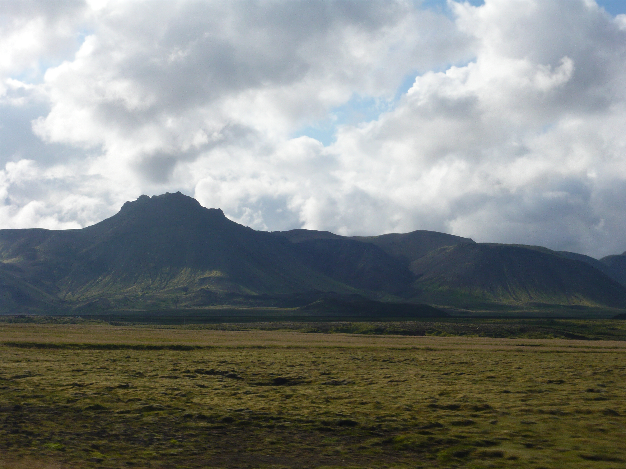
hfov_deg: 33.2
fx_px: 1049
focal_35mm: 58
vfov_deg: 25.2
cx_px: 313
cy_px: 234
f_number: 11
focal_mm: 9.5
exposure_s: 1/200
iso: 100
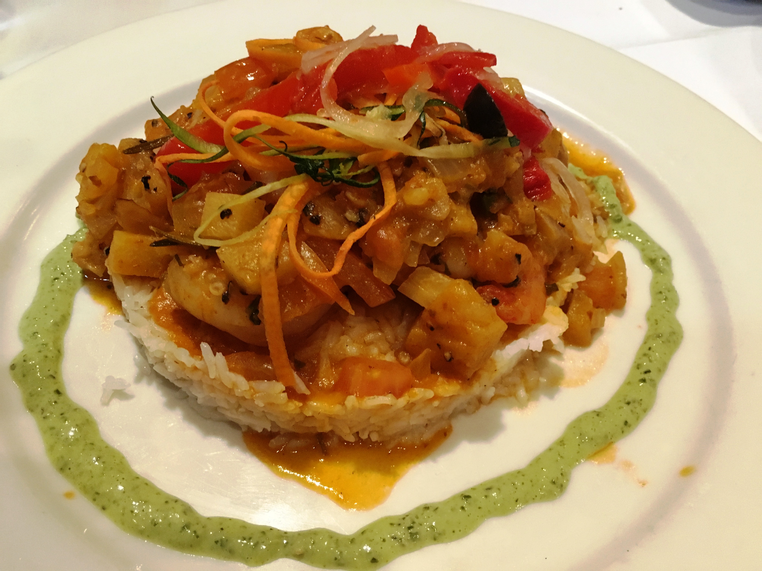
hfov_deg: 61.7
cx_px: 381
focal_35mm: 29
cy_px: 286
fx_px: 638
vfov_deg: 48.2
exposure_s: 1/15
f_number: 2.2
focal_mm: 4.15
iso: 320
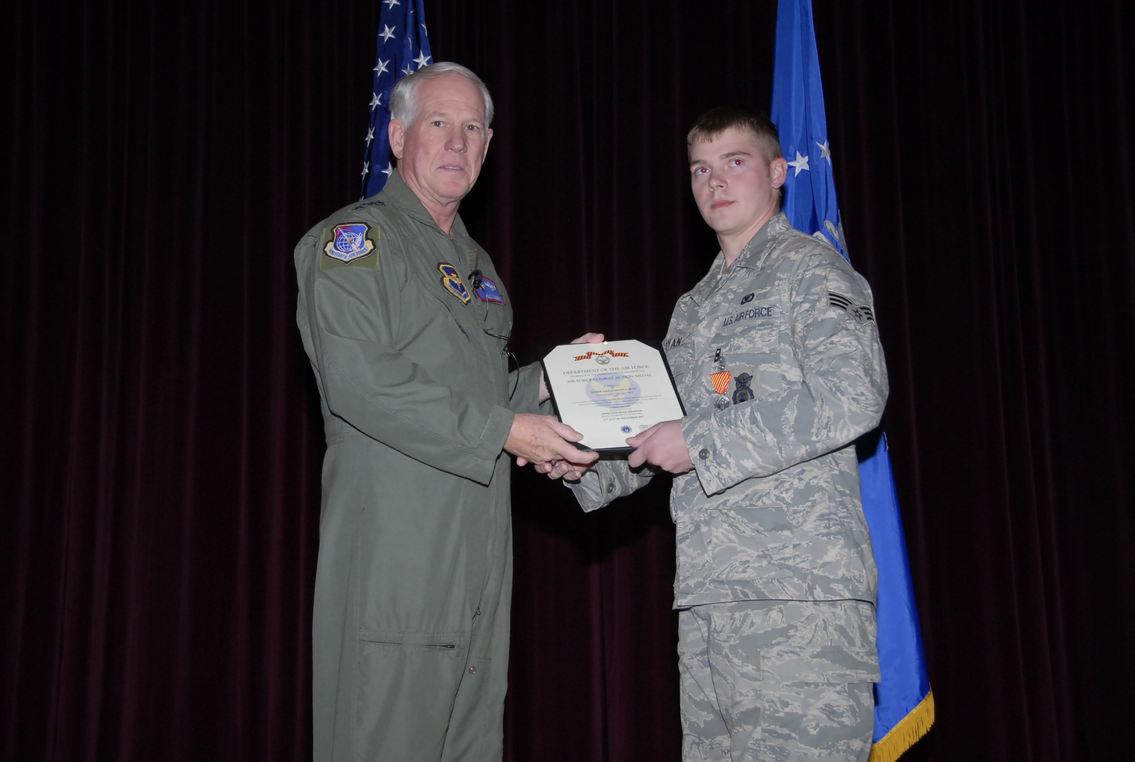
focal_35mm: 52
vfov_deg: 25.9
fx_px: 1659
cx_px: 568
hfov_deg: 37.8
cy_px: 381
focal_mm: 35
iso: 400
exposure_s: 1/60
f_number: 5.6
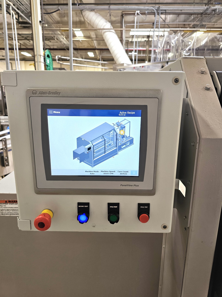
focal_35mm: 23
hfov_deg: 58.9
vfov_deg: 73.9
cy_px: 148
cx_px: 111
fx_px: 197
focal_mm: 6.3
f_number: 1.7
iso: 125
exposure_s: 1/120
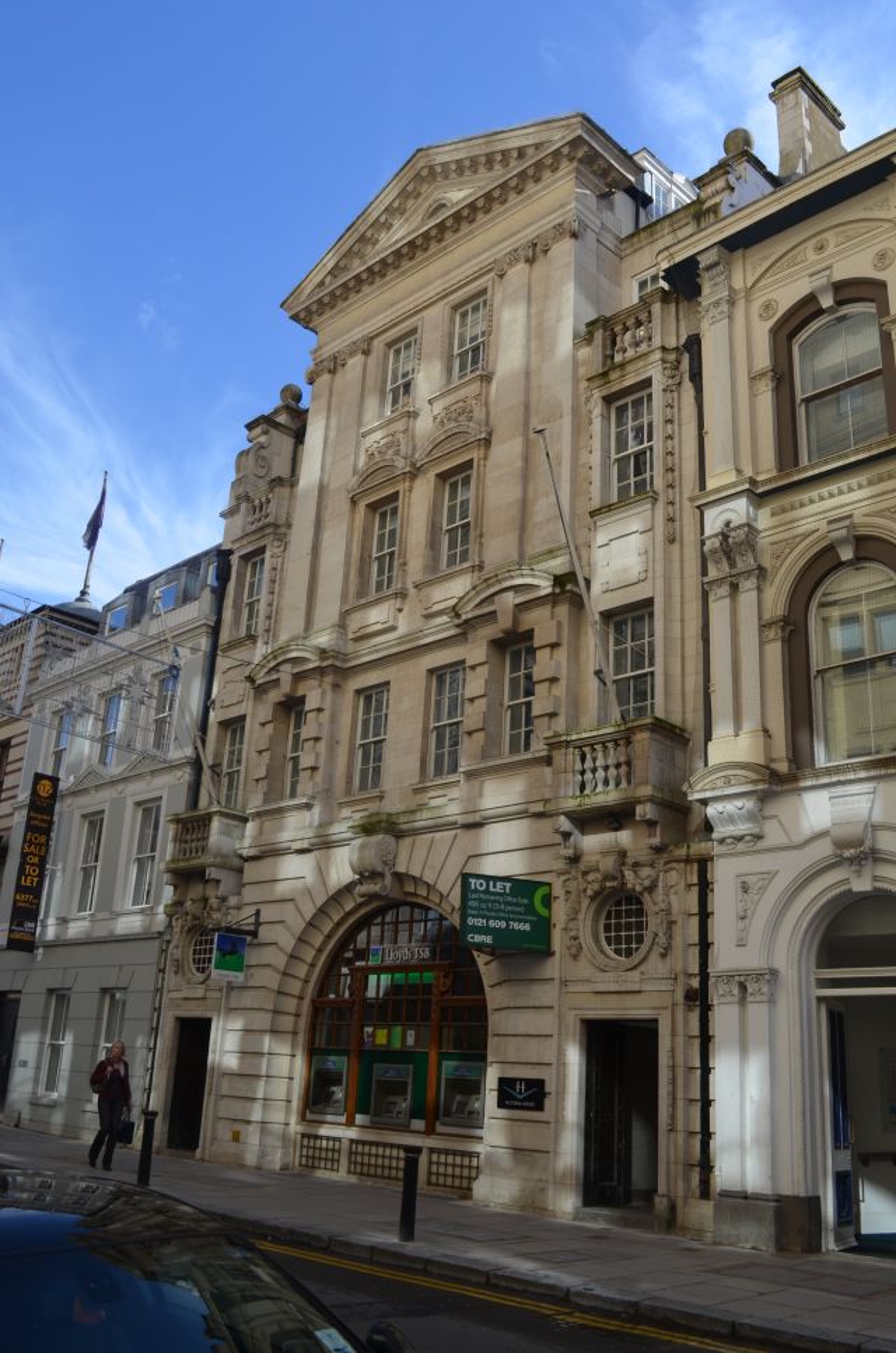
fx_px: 1125
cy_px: 676
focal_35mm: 30
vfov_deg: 62.0
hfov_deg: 43.4
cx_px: 448
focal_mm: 20
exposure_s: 1/250
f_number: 8
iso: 180
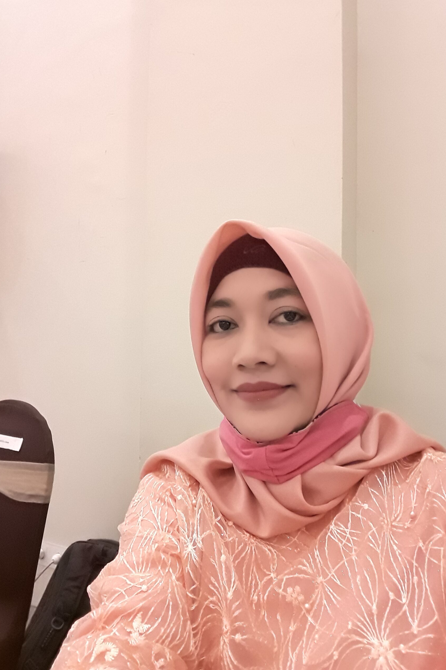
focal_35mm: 24
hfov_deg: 53.1
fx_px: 446
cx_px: 223
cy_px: 334
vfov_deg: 73.7
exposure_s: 1/13
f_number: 2.2
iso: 100
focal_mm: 1.92
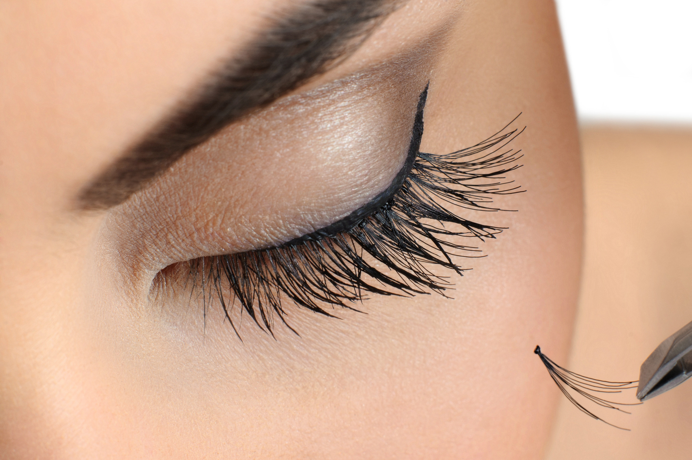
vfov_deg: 26.9
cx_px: 346
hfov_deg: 39.6
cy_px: 230
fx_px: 960
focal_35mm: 50
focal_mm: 50
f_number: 14
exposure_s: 1/160
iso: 200
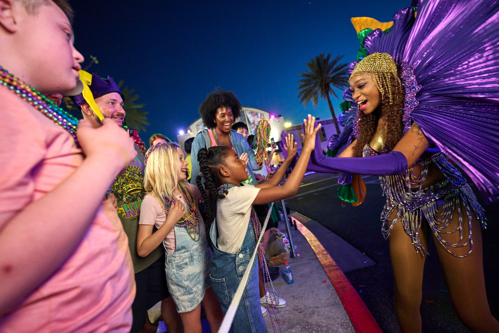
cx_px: 250
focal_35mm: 16
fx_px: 222
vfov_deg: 73.7
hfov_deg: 96.7
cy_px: 166
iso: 2000
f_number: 2.8
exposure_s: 1/160
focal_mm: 16
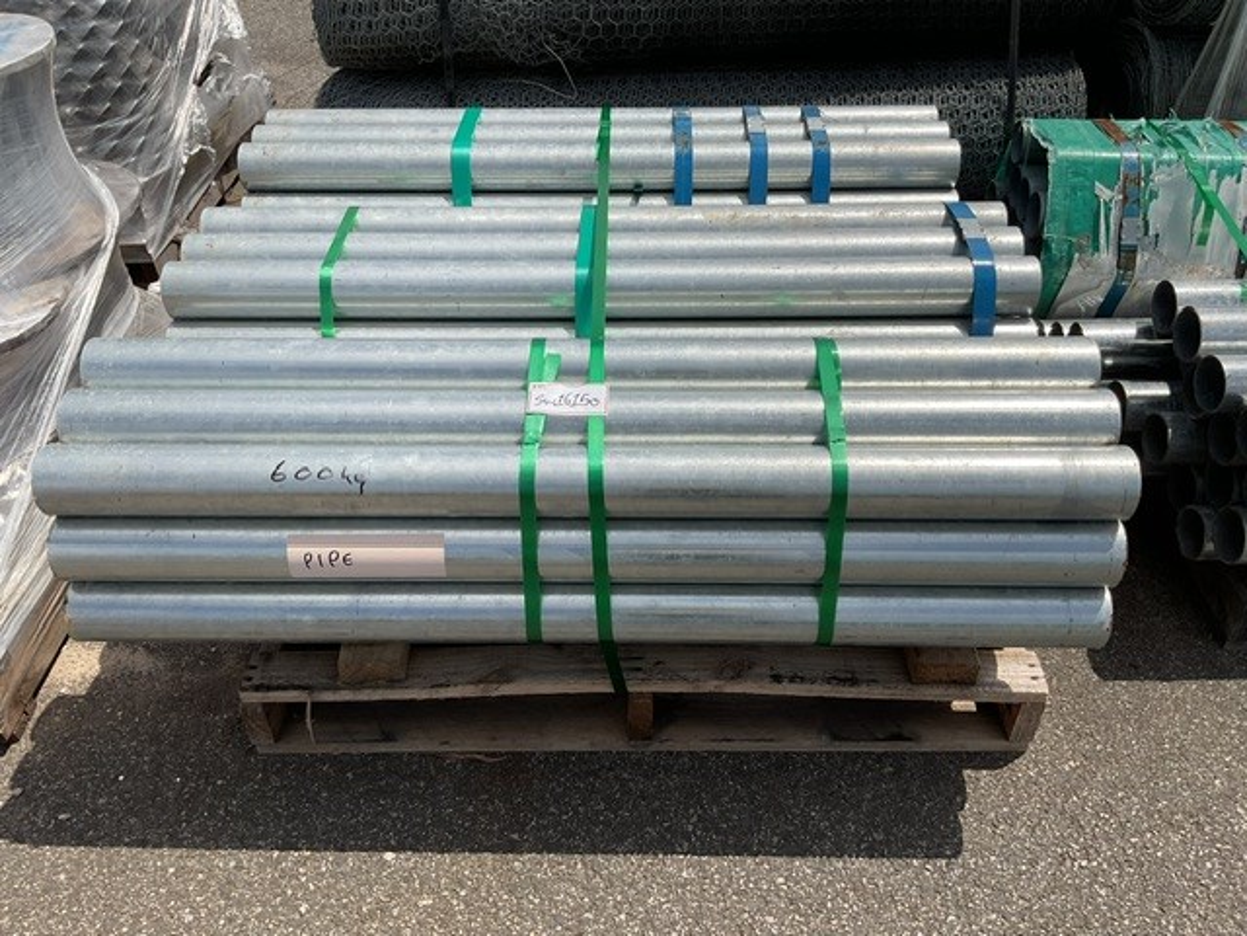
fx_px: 1045
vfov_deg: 48.2
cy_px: 468
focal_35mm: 29
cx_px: 624
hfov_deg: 61.7
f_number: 1.8
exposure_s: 1/4405
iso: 16
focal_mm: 3
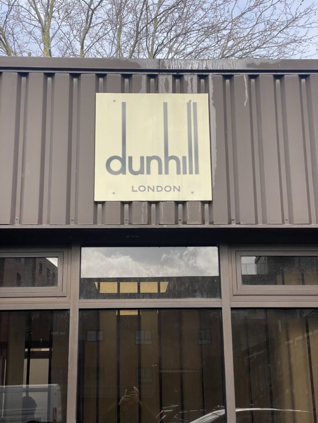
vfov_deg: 36.8
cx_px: 159
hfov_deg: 28.0
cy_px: 212
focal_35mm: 52
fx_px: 637
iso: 20
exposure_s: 1/888
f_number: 2
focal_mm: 6
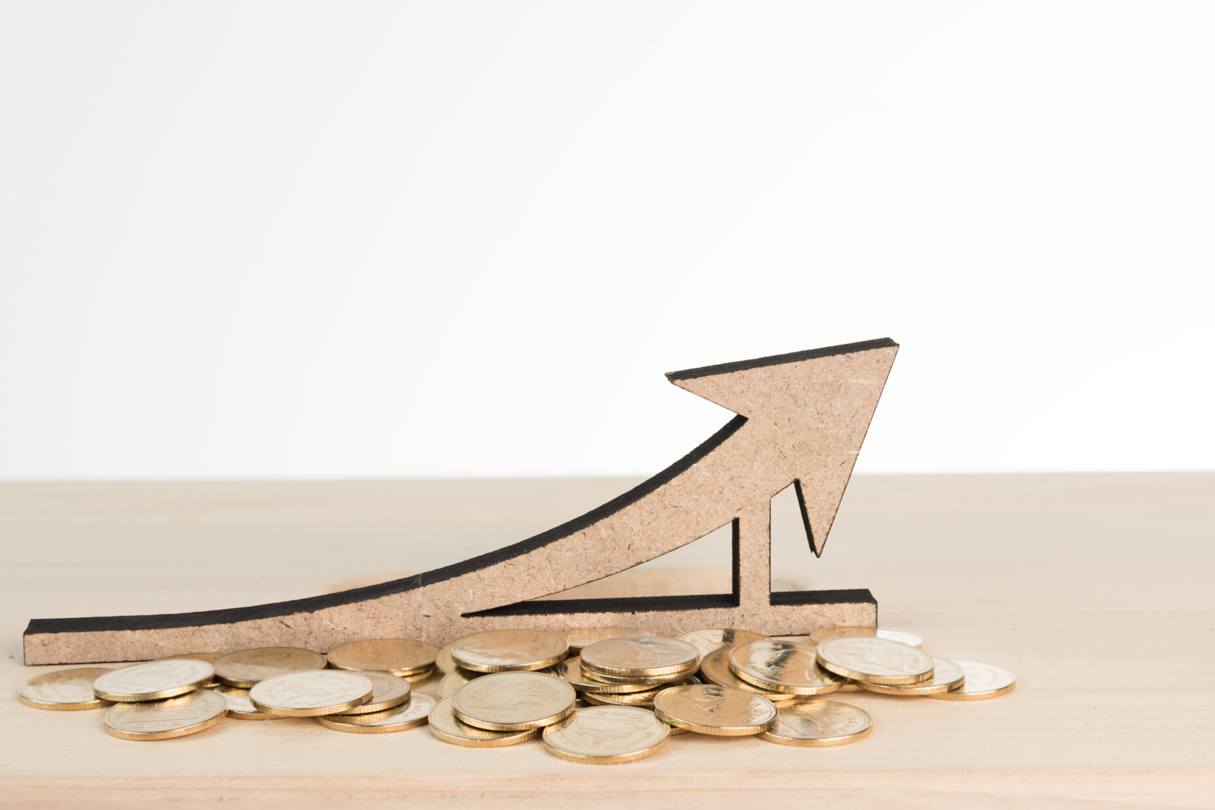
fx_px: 2093
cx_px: 602
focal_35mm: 62
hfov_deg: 32.4
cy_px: 409
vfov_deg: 21.9
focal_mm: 60
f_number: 8
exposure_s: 1/13
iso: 64
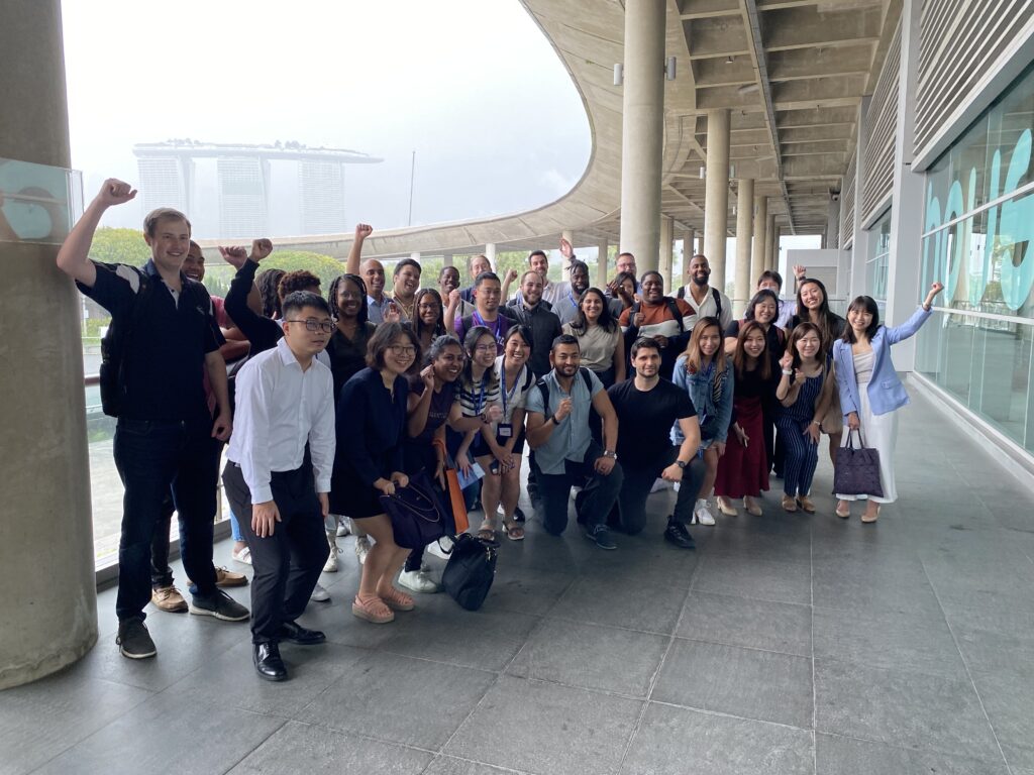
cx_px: 517
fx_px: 777
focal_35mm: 26
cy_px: 388
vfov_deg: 53.1
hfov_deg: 67.3
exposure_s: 1/121
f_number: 1.8
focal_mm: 4.25
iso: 100
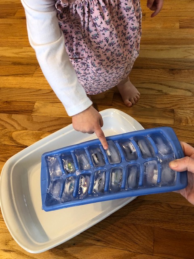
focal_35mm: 28
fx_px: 209
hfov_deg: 49.7
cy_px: 130
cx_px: 97
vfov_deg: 63.4
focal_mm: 3.99
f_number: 1.8
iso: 40
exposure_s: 1/20
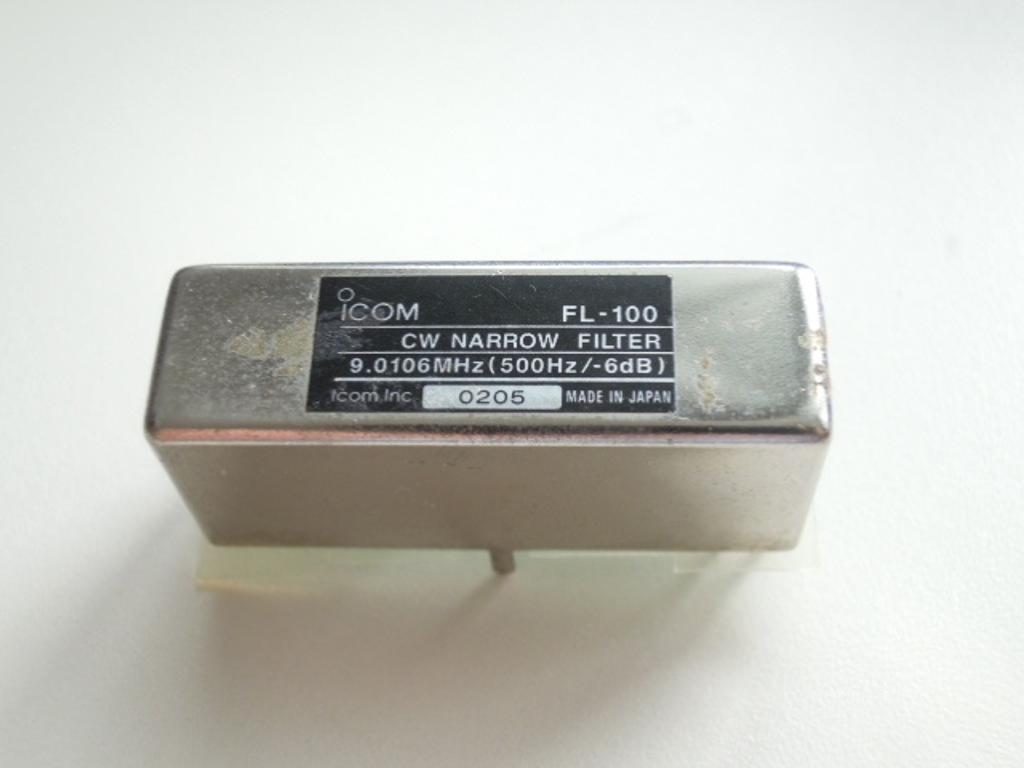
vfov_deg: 29.1
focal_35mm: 50
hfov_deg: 38.2
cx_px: 512
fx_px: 1479
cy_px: 384
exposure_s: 1/40
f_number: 3.3
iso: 400
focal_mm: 9
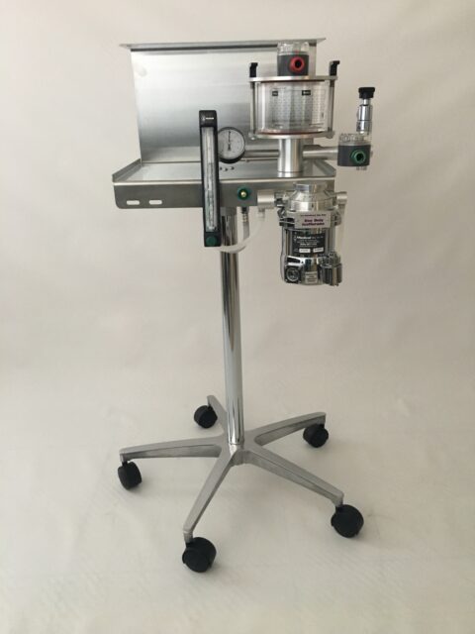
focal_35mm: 29
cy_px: 317
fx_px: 531
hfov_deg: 48.2
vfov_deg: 61.7
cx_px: 238
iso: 200
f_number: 2.2
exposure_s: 1/17
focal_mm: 4.15
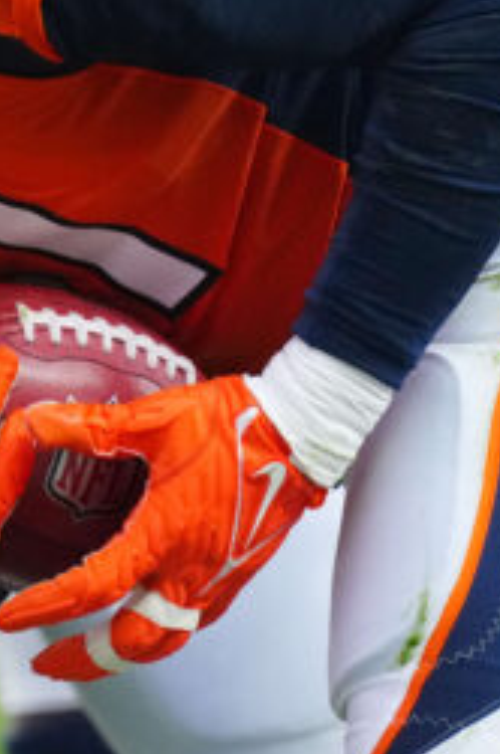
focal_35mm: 718
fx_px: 14999
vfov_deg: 2.9
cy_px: 228
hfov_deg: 1.9
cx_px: 136
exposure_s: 1/4000
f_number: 3.2
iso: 3200
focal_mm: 175
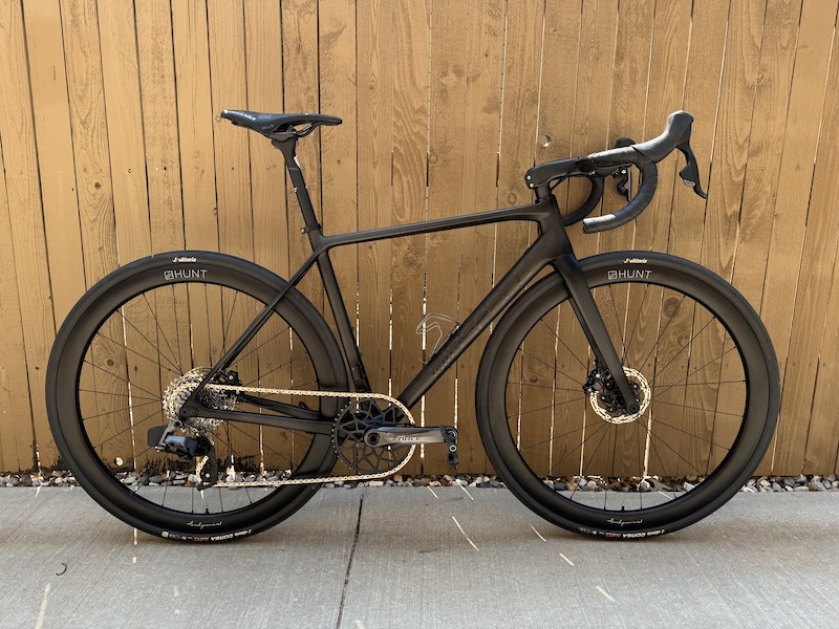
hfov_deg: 71.6
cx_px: 420
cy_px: 314
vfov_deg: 56.8
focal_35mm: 24
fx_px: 582
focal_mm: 6.76
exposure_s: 1/700
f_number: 1.78
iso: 80
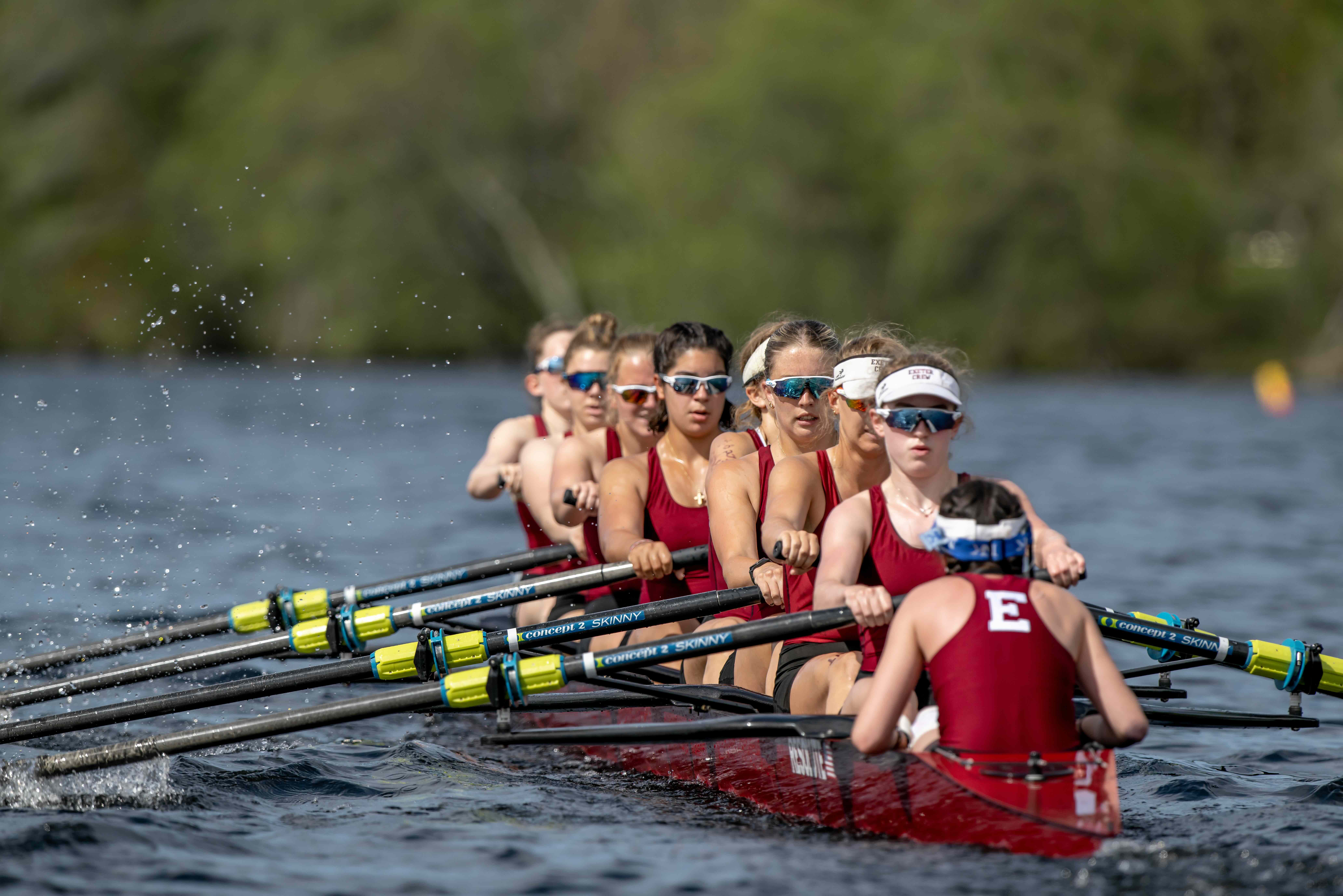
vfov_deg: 2.7
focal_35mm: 500
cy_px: 448
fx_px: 18651
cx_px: 672
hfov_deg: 4.1
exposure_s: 1/2500
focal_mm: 500
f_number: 6.3
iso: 250
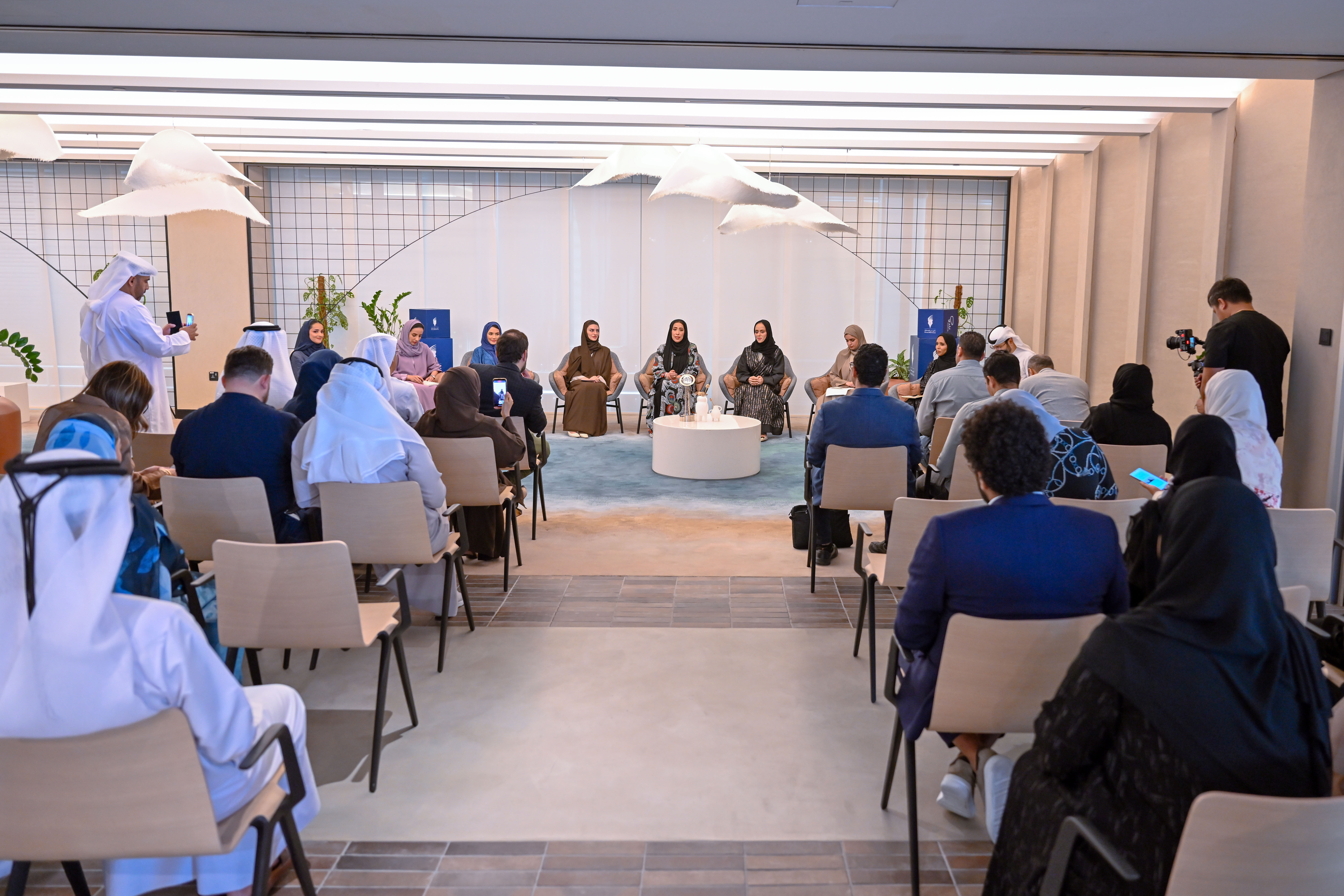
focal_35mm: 24
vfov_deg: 53.1
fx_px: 896
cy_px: 448
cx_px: 672
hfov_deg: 73.7
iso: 800
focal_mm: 24
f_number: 2.8
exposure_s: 1/80
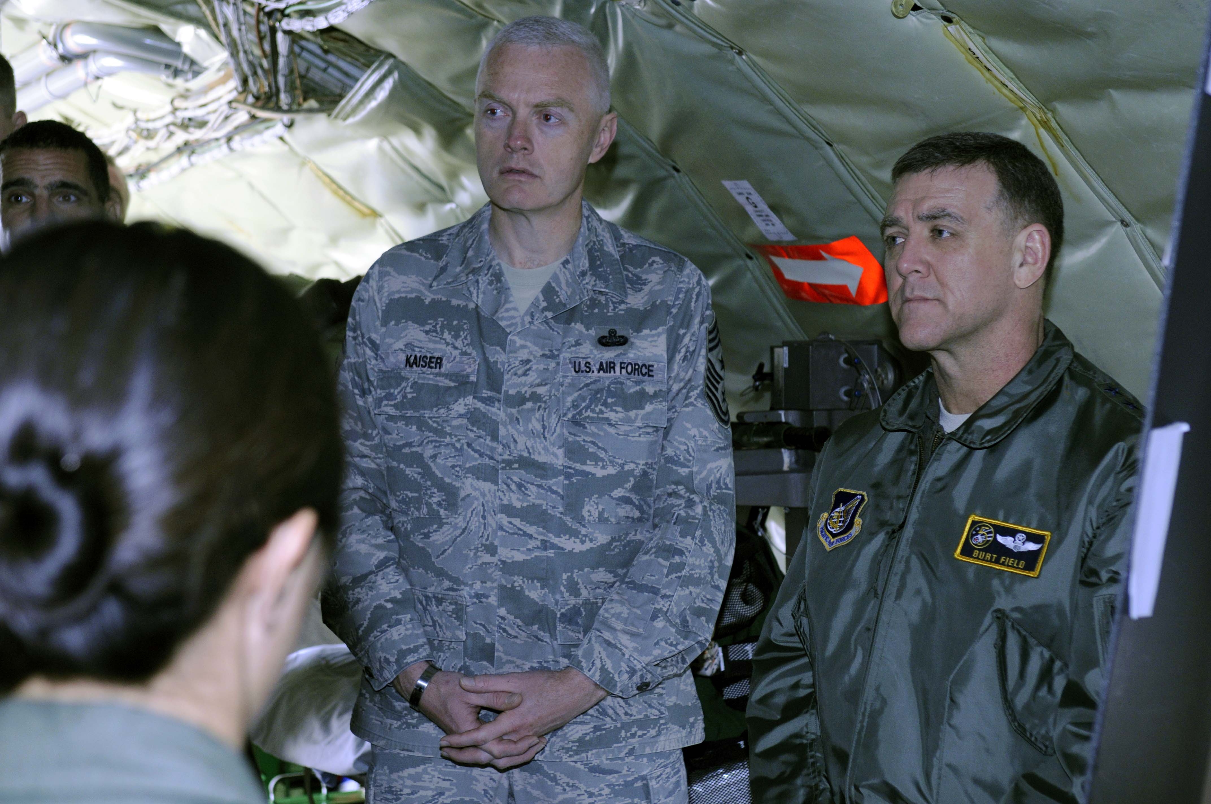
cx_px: 606
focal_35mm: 66
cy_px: 402
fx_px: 2217
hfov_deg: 30.5
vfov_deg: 20.6
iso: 640
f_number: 4
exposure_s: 1/50
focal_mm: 44
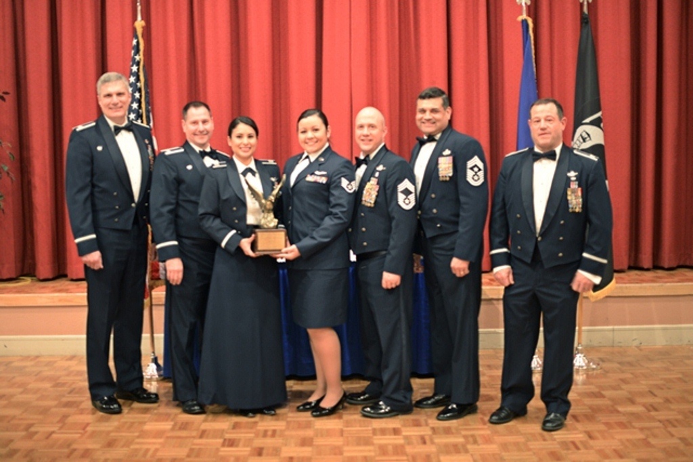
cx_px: 346
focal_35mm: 50
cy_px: 231
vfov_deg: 27.0
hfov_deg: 39.6
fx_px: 963
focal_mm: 50
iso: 1600
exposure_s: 1/10
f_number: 1.6
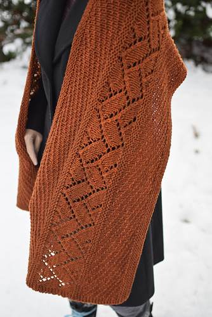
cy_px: 158
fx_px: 463
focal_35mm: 52
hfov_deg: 25.8
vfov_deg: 37.8
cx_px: 106
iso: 450
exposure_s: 1/4000
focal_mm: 35
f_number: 1.8
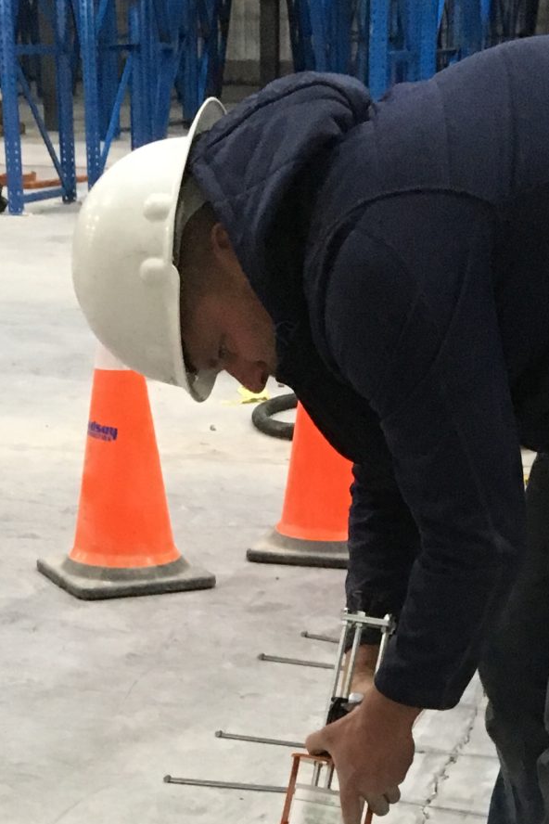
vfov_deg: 21.1
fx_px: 1990
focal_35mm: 87
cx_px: 311
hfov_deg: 15.7
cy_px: 1083
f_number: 2.2
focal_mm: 4.15
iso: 160
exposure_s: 1/30
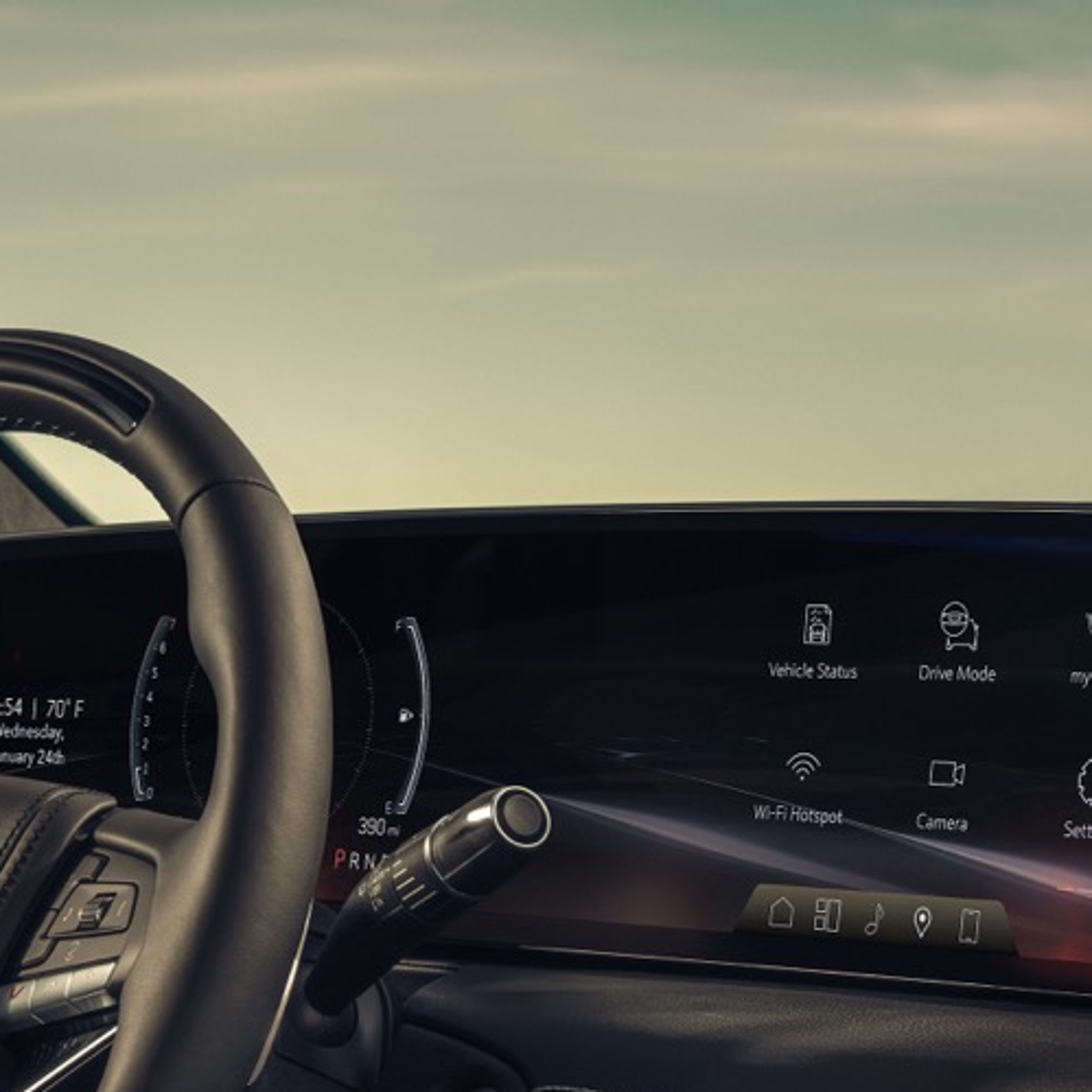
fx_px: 4426
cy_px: 1011
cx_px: -151
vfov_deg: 13.9
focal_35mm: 124
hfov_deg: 13.7
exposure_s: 1/60
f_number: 11
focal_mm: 45
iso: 400
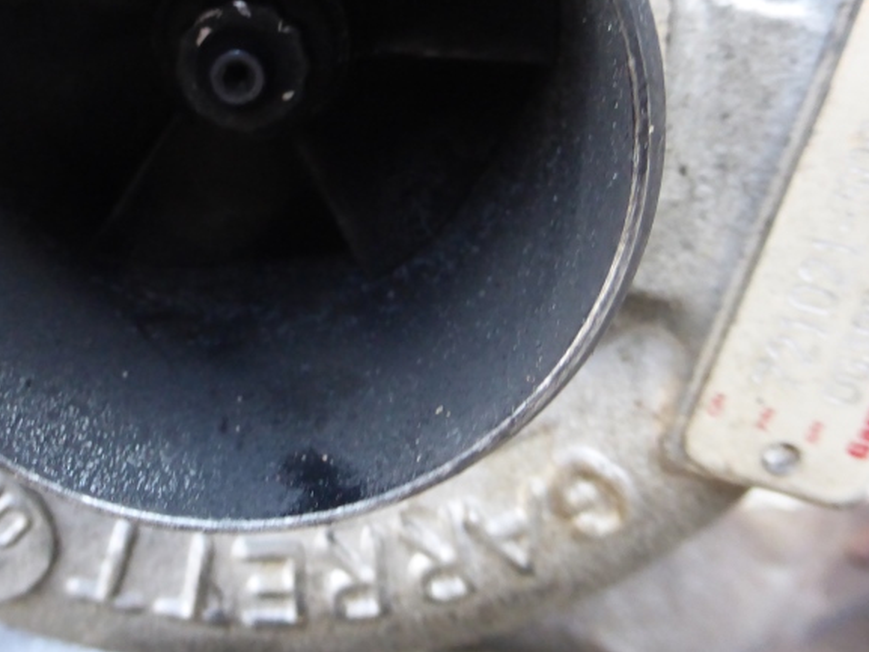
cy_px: 197
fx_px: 1381
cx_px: 233
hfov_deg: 34.3
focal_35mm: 55
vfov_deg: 26.4
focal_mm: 5.4
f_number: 3.6
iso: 400
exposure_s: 1/40
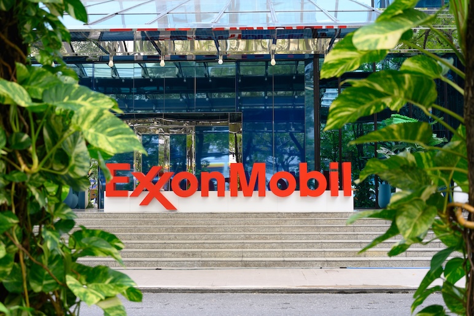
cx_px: 237
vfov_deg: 29.3
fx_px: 606
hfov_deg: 42.7
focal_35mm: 46
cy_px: 158
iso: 900
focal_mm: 46
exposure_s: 1/320
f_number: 4
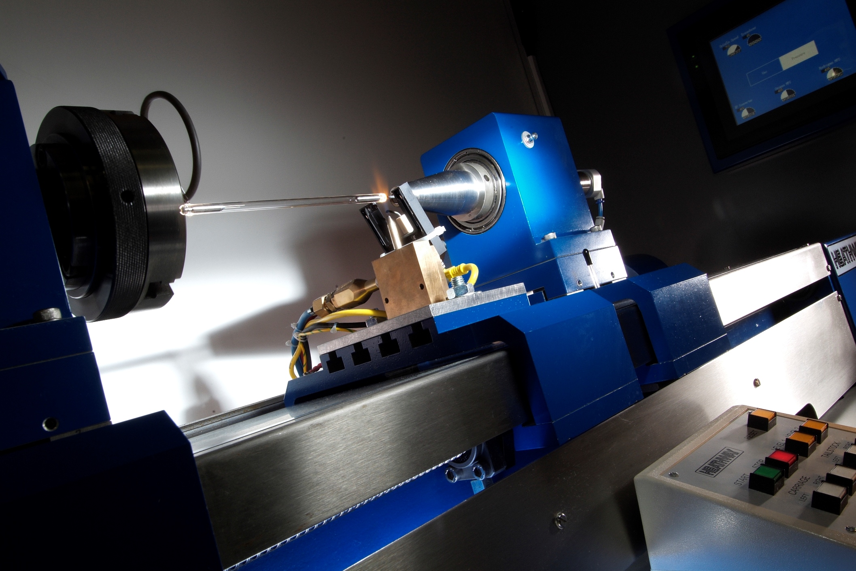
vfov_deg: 47.9
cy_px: 286
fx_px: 642
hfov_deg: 67.4
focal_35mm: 27
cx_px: 428
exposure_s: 1/8
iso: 200
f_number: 16
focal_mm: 18
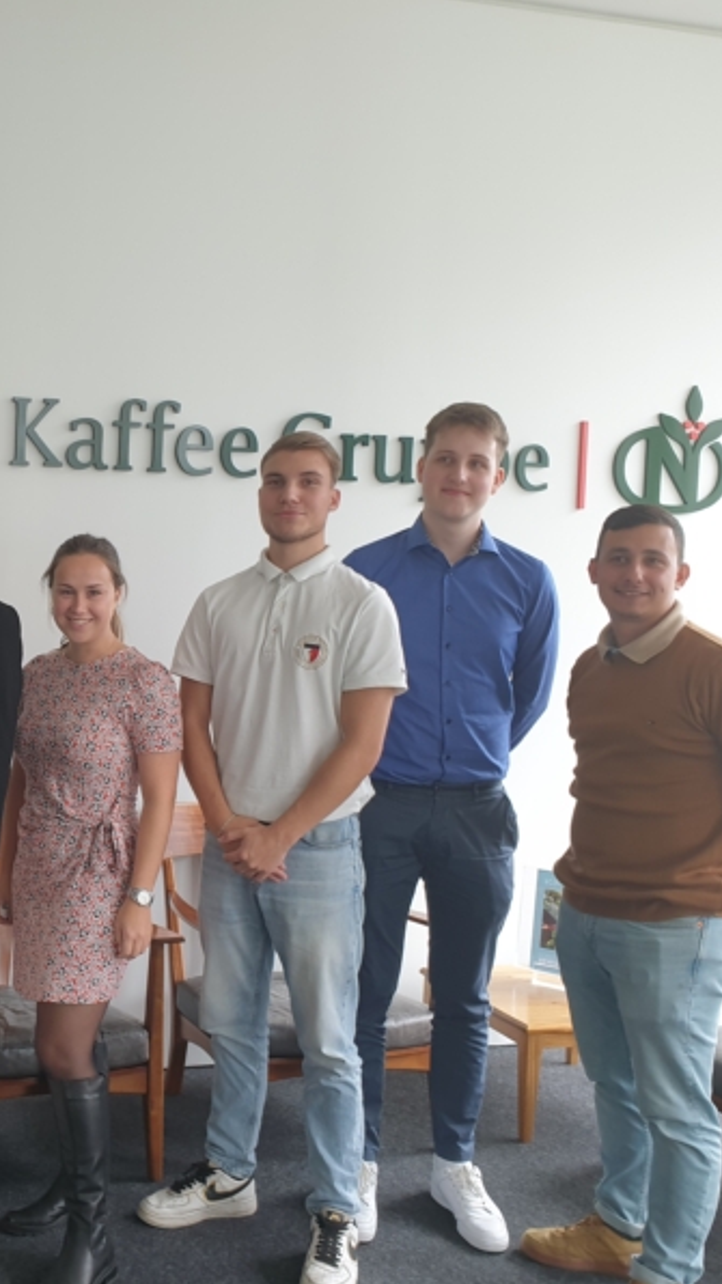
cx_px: -43
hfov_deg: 28.7
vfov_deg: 52.8
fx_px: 1294
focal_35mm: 38
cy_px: 642
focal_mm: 4.3
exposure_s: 1/50
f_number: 2.4
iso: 80
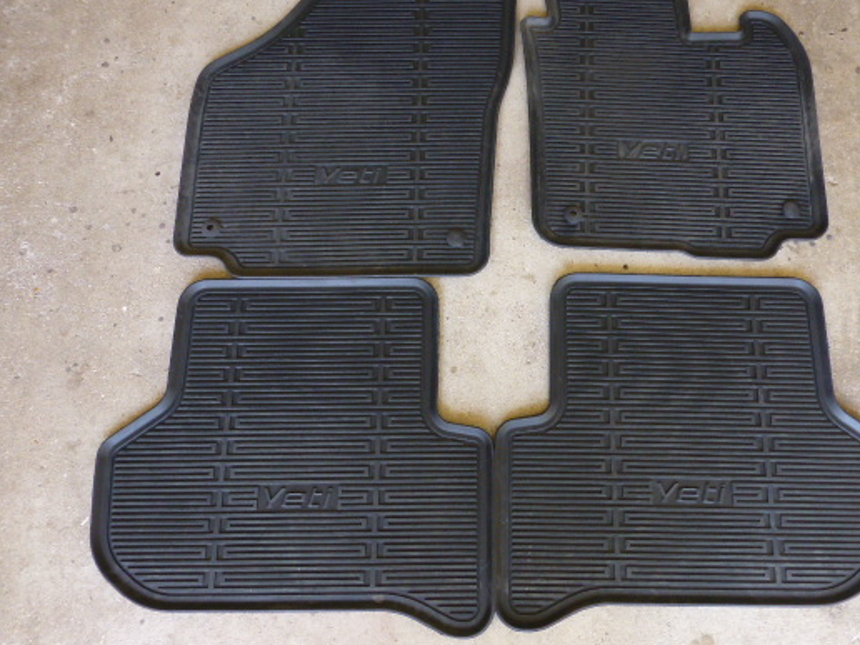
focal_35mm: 31
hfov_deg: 58.1
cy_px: 275
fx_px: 770
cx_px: 497
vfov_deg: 45.3
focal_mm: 4.3
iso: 250
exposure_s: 1/60
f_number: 3.3
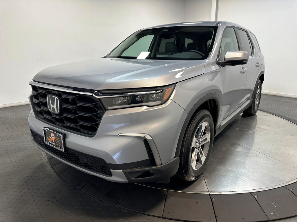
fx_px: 206
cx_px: 148
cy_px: 111
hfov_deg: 71.6
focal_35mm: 24
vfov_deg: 56.8
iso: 250
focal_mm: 6.86
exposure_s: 1/60
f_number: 1.78
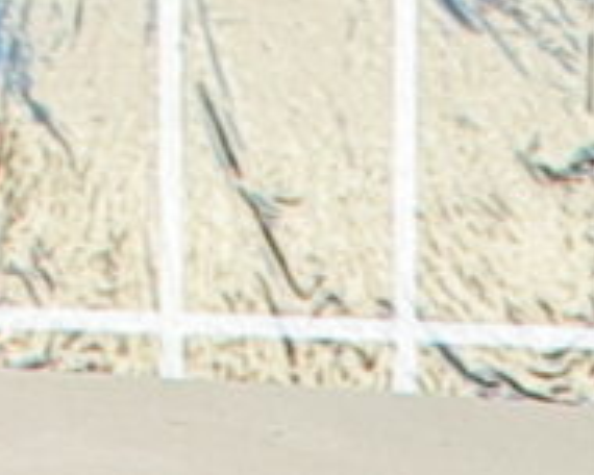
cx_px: -269
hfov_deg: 12.9
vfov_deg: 9.7
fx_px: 2496
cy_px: 1108
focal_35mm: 142
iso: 100
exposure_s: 1/60
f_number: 5.6
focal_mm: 18
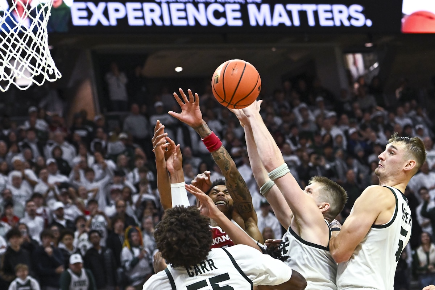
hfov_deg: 16.7
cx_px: 218
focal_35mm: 123
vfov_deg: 11.1
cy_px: 145
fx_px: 1486
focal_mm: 82
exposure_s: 1/1250
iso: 2500
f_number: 2.8
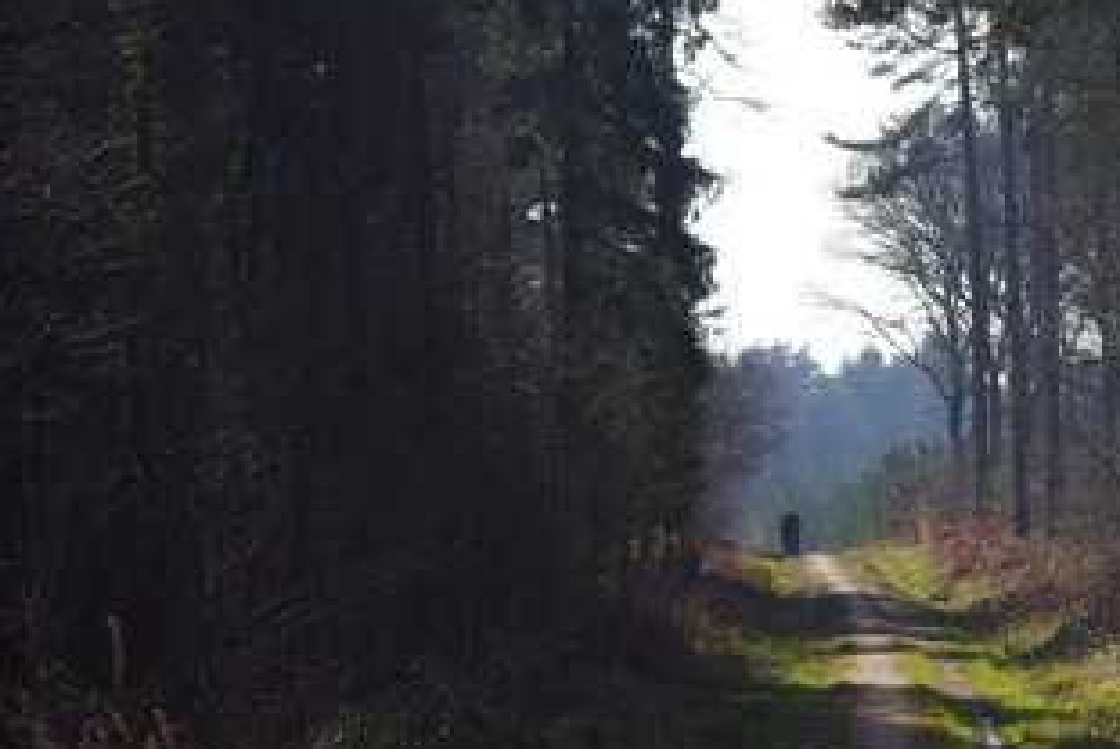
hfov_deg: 9.1
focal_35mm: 224
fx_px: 6975
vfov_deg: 6.1
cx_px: 1037
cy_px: 144
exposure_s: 1/1000
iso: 400
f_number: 11
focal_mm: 80
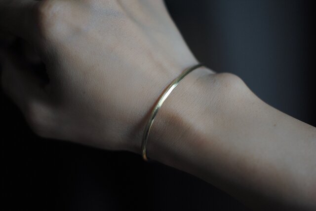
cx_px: 158
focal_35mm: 52
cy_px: 106
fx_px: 461
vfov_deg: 25.8
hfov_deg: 37.8
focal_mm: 35
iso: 400
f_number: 1.8
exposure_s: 1/160
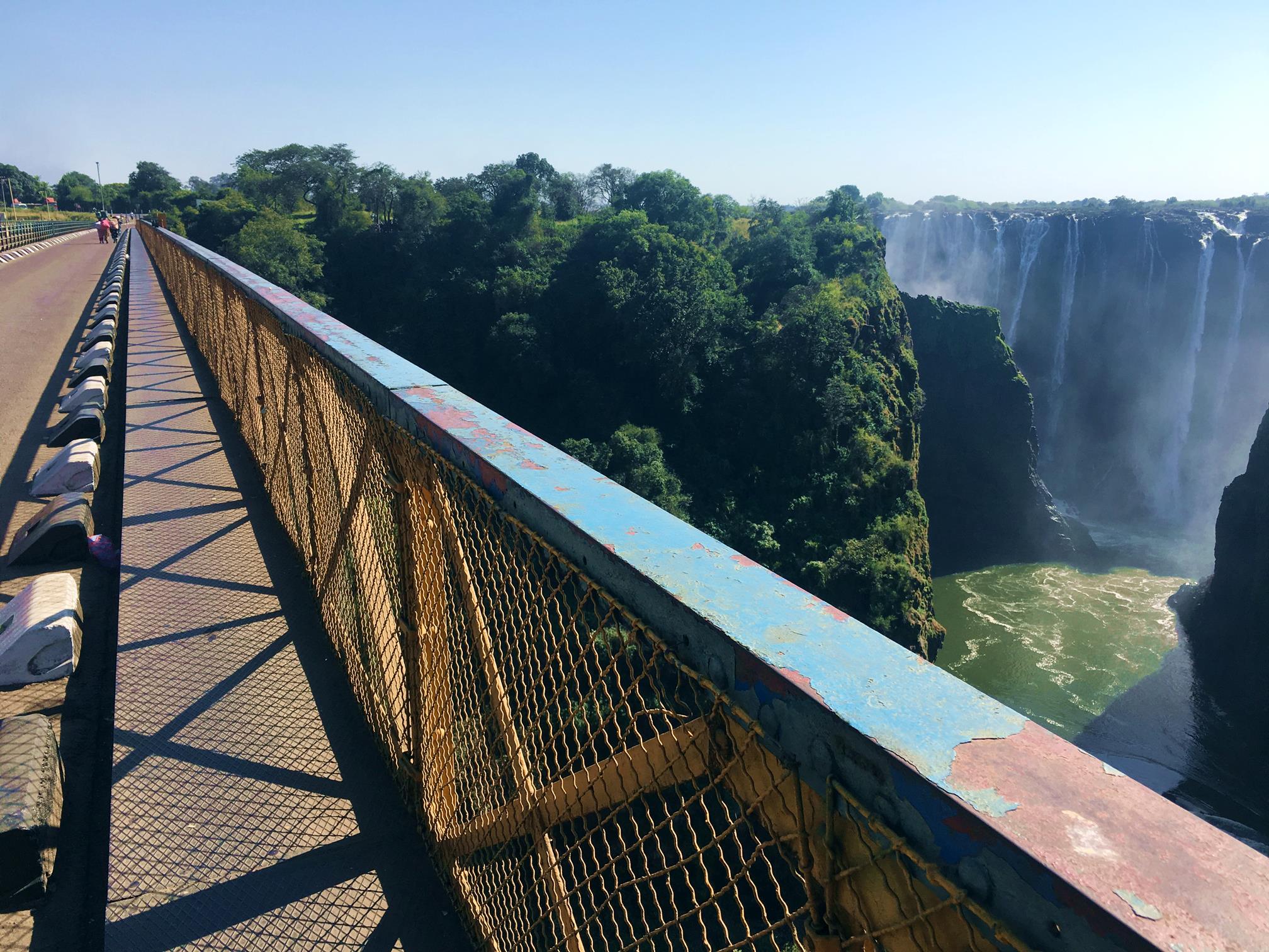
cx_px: 634
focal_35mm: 29
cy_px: 476
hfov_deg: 61.7
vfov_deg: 48.2
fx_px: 1063
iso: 25
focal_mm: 4.15
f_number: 2.2
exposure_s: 1/1221
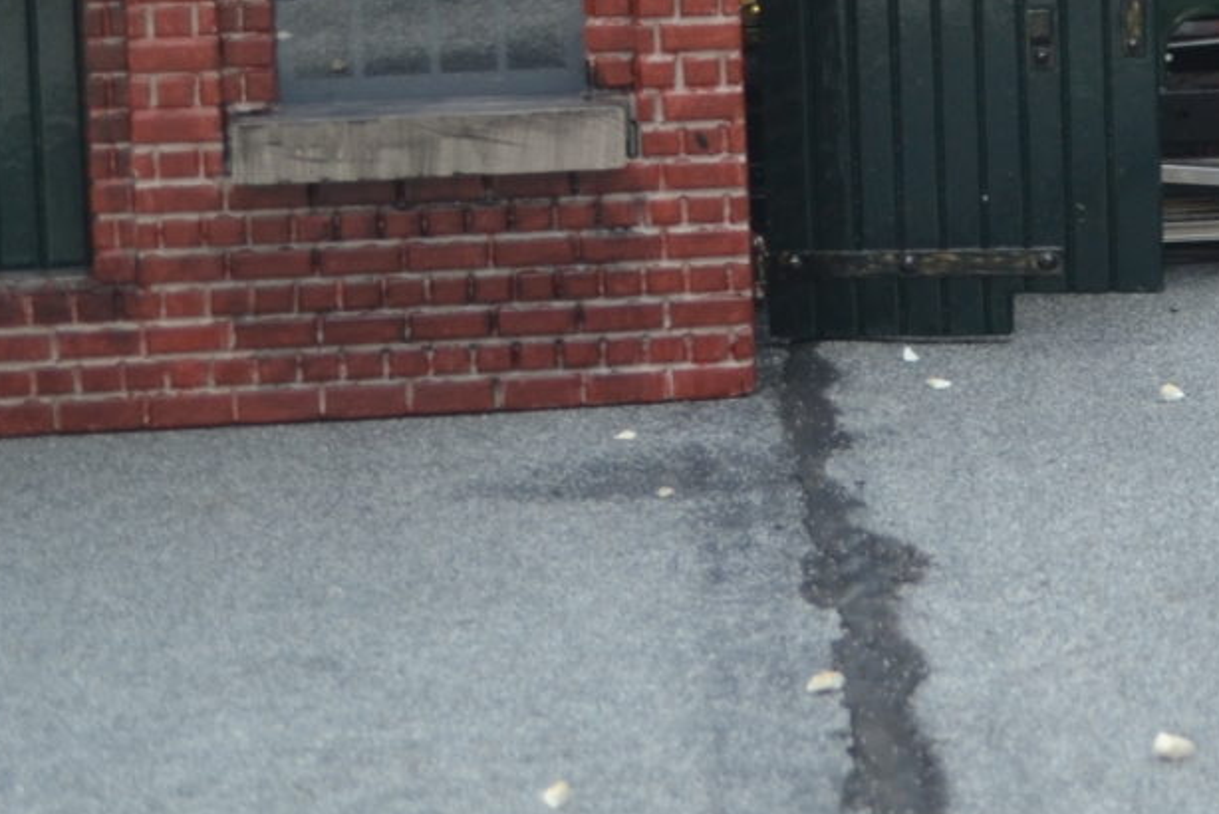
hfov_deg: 10.8
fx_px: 5928
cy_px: -297
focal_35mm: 175
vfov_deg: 7.7
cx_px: 2422
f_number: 5.6
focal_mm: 28
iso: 220
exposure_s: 1/125
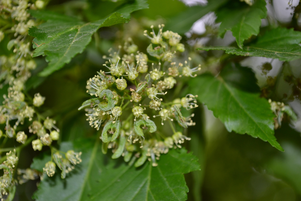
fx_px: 690
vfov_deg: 16.6
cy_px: 100
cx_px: 150
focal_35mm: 82
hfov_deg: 24.6
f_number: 6.3
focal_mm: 55
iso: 100
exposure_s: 1/60
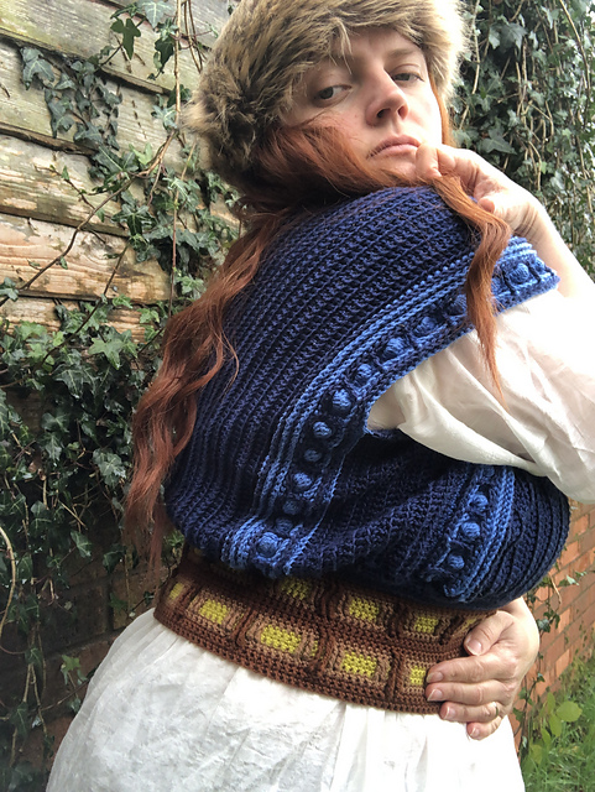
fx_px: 732
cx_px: 298
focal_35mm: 32
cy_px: 396
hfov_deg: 44.2
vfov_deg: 56.8
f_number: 2.2
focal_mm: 2.87
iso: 50
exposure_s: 1/120
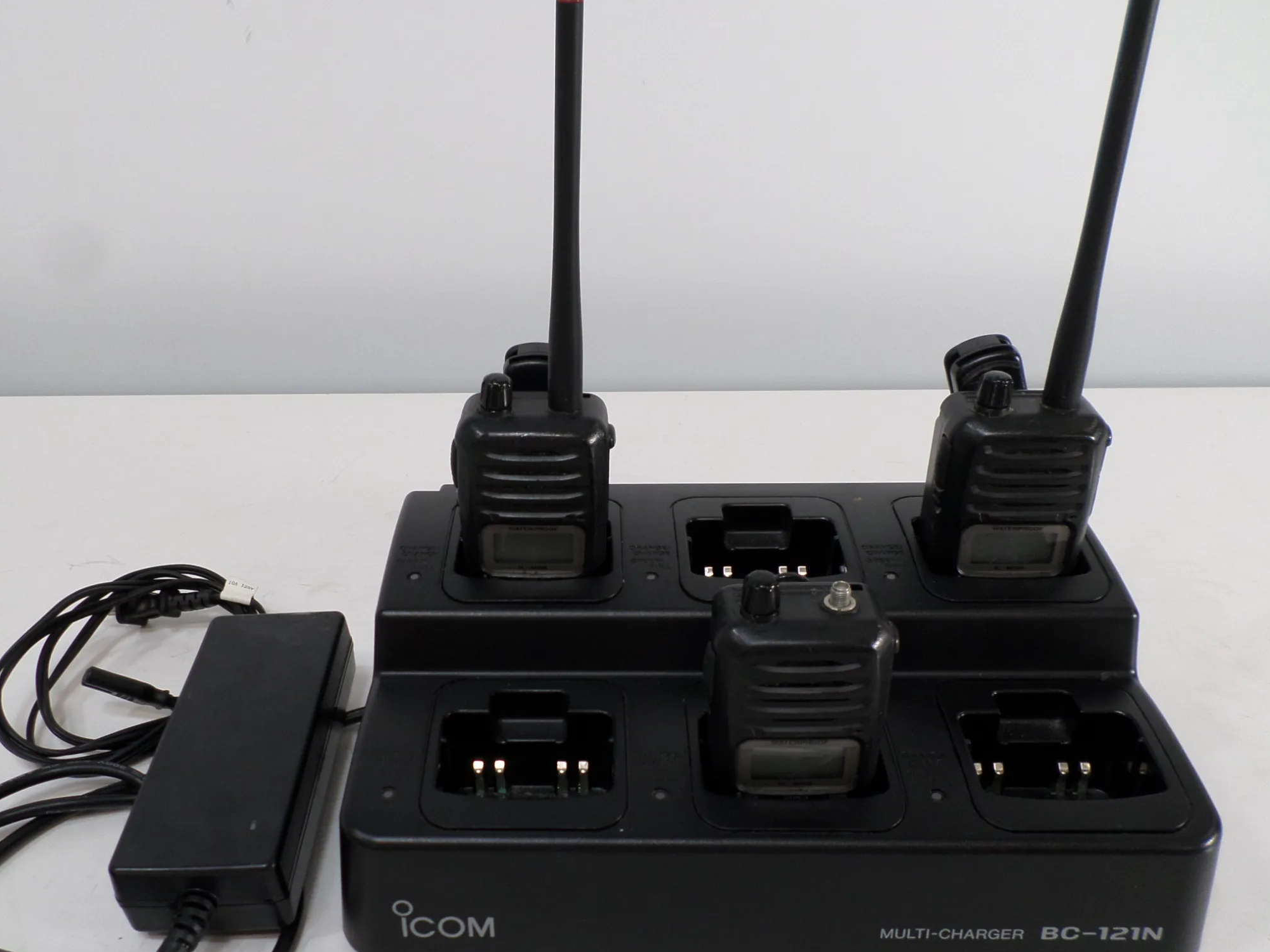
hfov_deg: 56.6
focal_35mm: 32
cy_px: 538
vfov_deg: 44.1
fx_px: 1174
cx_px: 556
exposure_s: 1/45
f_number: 2.5
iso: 80
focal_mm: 4.5
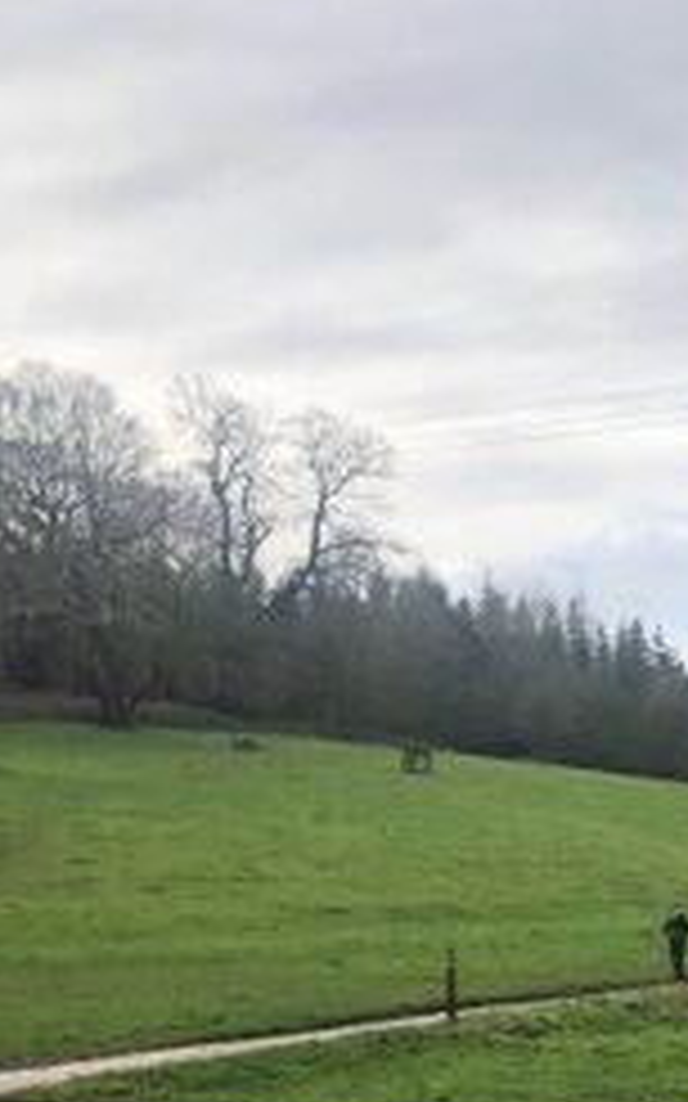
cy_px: 1291
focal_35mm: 97
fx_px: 2912
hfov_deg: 13.1
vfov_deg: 20.2
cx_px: 818
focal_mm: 3.99
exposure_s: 1/762
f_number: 1.8
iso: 20
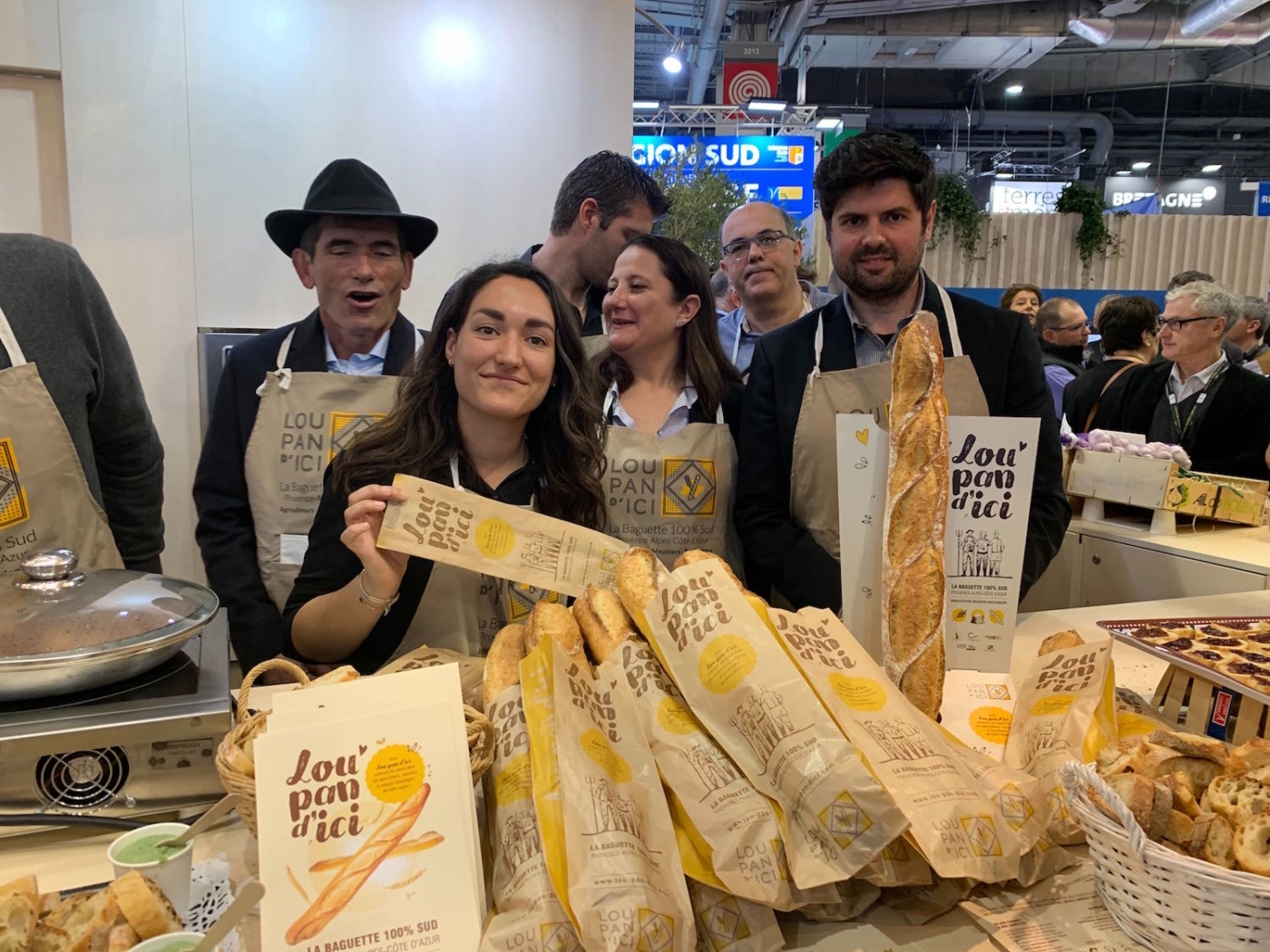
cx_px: 635
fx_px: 954
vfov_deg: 53.1
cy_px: 476
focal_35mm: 26
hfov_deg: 67.3
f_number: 1.8
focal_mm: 4.25
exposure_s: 1/50
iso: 125
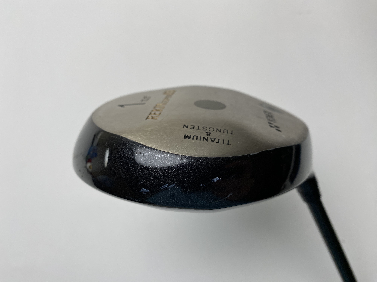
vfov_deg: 53.1
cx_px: 188
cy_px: 141
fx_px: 283
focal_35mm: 26
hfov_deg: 67.3
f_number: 1.8
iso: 32
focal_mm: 4.25
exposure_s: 1/351
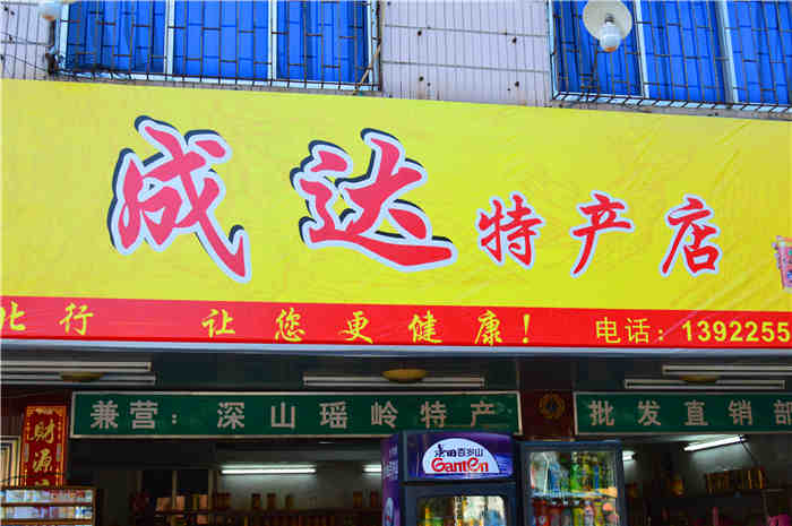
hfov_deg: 43.6
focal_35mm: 45
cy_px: 263
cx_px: 396
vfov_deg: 29.8
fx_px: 989
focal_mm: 30
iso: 400
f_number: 9
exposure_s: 1/100
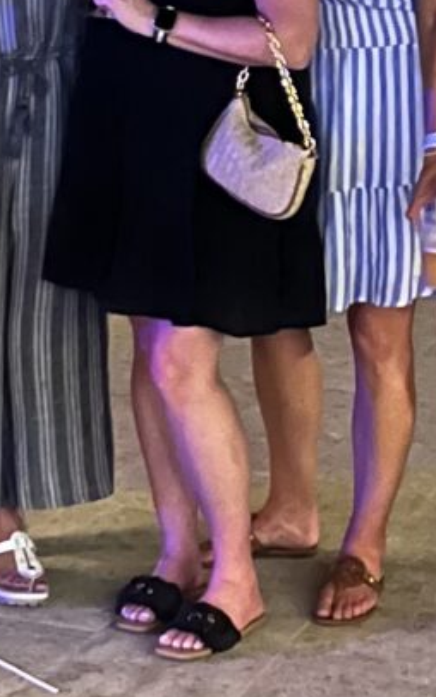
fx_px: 2641
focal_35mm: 139
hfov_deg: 9.4
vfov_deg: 14.9
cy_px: 88
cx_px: 167
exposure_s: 1/14
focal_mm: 5.7
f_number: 1.5
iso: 2000
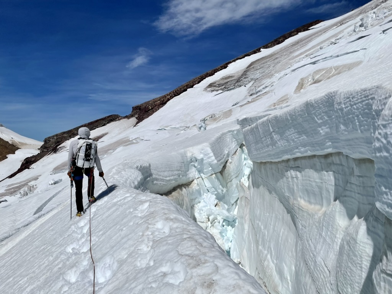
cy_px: 147
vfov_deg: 53.1
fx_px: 294
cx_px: 196
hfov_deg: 67.3
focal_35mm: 26
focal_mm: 4.2
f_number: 1.6
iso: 32
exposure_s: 1/20408
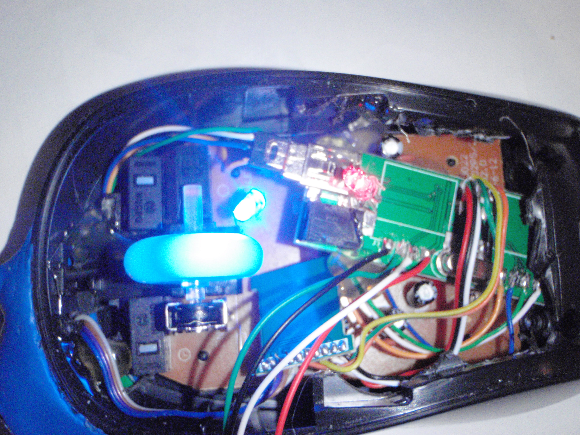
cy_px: 218
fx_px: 603
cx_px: 290
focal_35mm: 36
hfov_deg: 51.4
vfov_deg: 39.7
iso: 800
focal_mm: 6.53
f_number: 4.1
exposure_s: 1/60
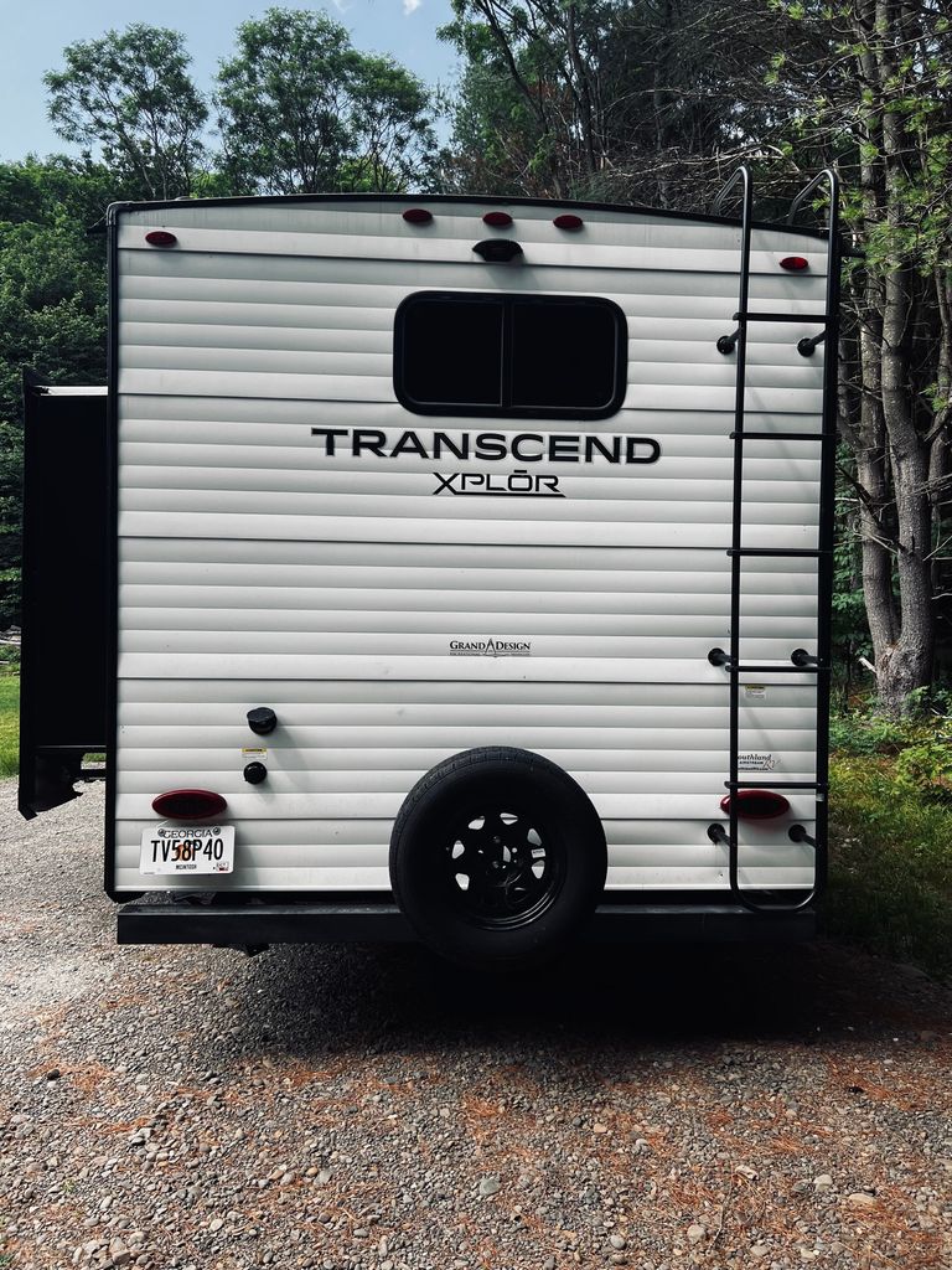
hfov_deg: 53.1
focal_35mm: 26
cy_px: 635
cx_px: 476
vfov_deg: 67.3
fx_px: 953
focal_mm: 5.7
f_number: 1.5
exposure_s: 1/723
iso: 50
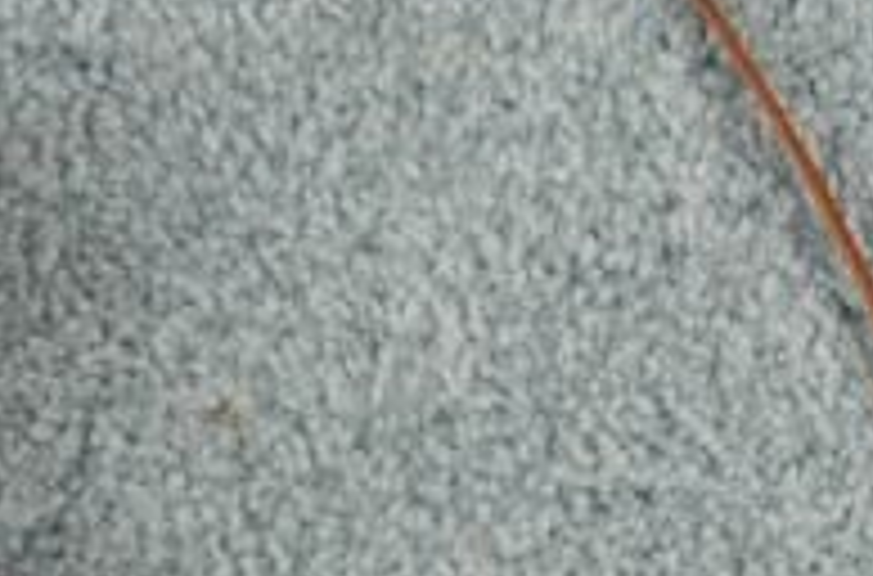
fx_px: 8053
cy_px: 1348
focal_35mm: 333
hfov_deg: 6.2
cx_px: 594
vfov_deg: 4.0
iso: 400
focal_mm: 35
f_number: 4.5
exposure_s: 1/80
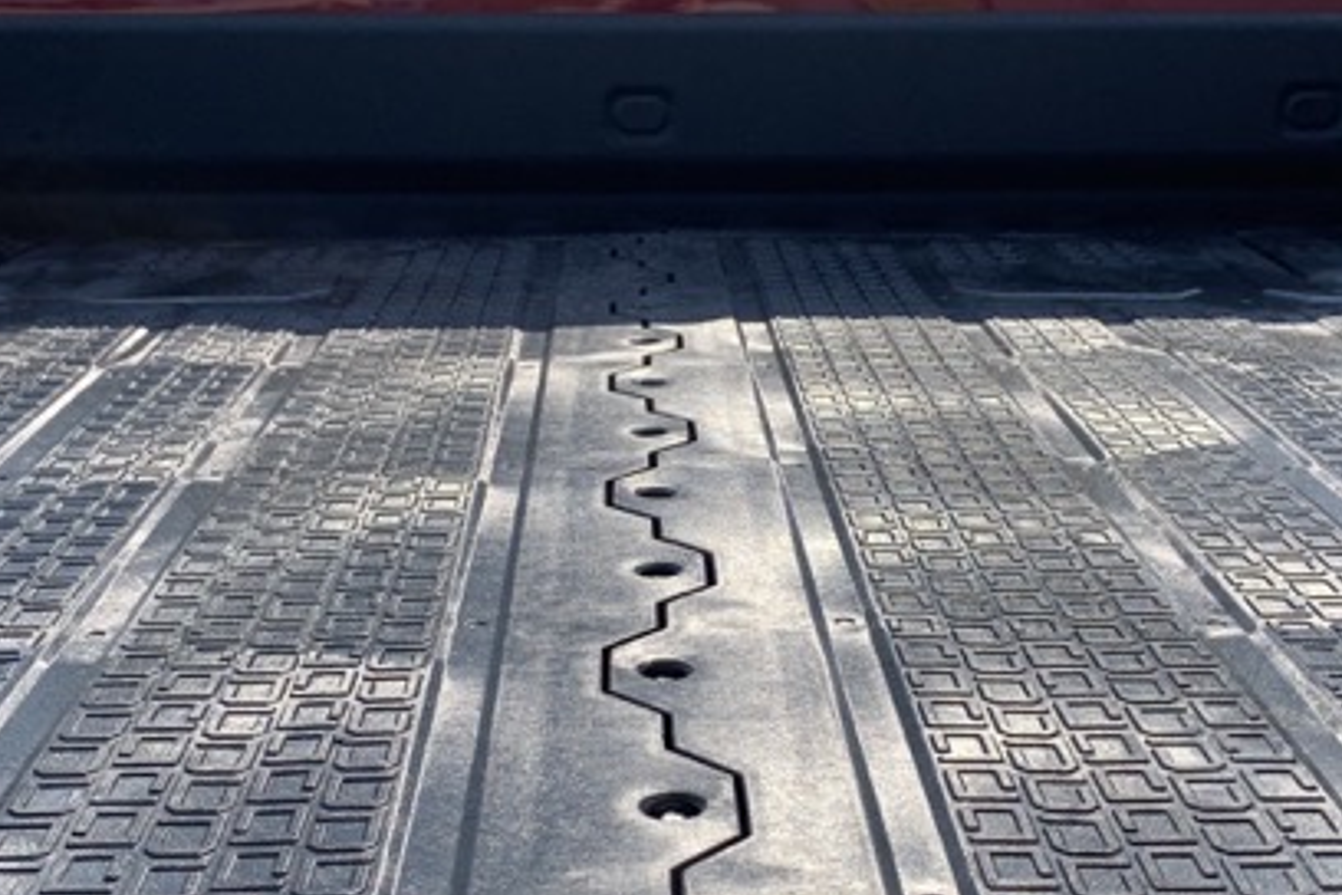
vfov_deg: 25.5
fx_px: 1976
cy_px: 536
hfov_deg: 37.5
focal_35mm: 53
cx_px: 684
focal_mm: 4.25
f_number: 1.8
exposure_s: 1/2421
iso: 25
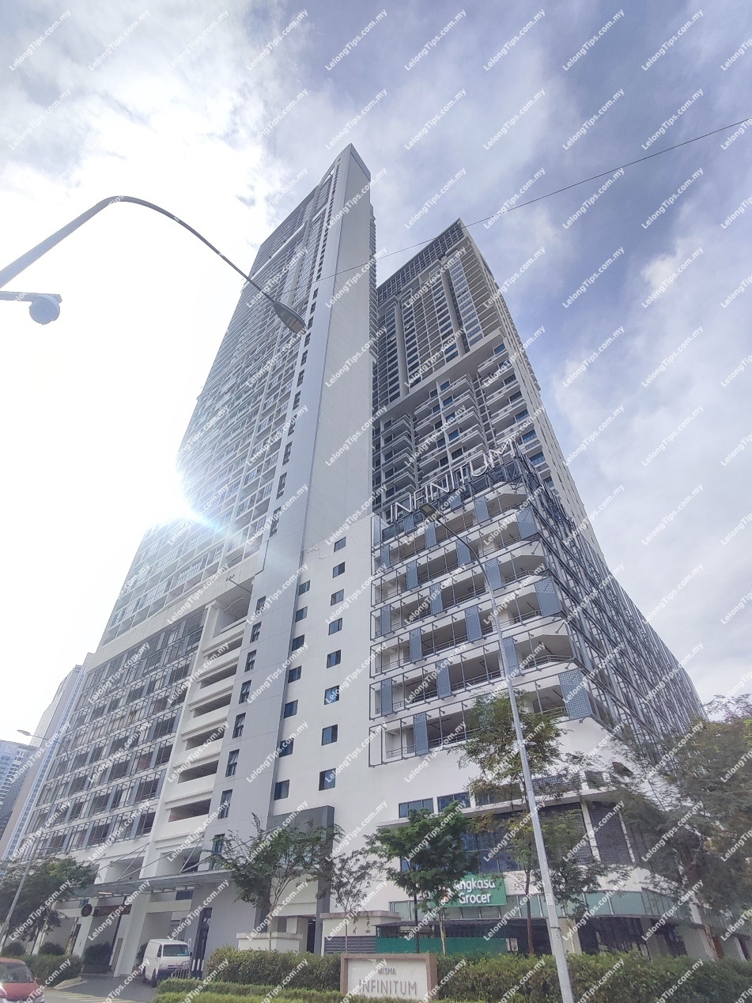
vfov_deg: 94.5
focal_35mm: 16
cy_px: 502
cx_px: 376
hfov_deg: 78.1
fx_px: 463
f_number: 2.2
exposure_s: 1/1968
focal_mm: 1.65
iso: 50
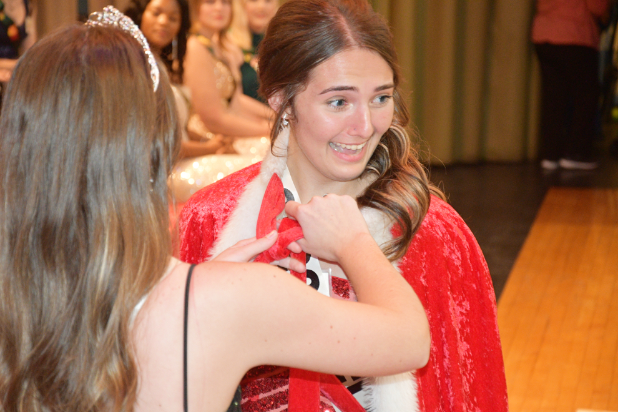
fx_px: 2060
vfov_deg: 11.4
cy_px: 206
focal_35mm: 120
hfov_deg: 17.1
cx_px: 309
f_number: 5.3
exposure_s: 1/60
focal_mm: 80
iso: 2500
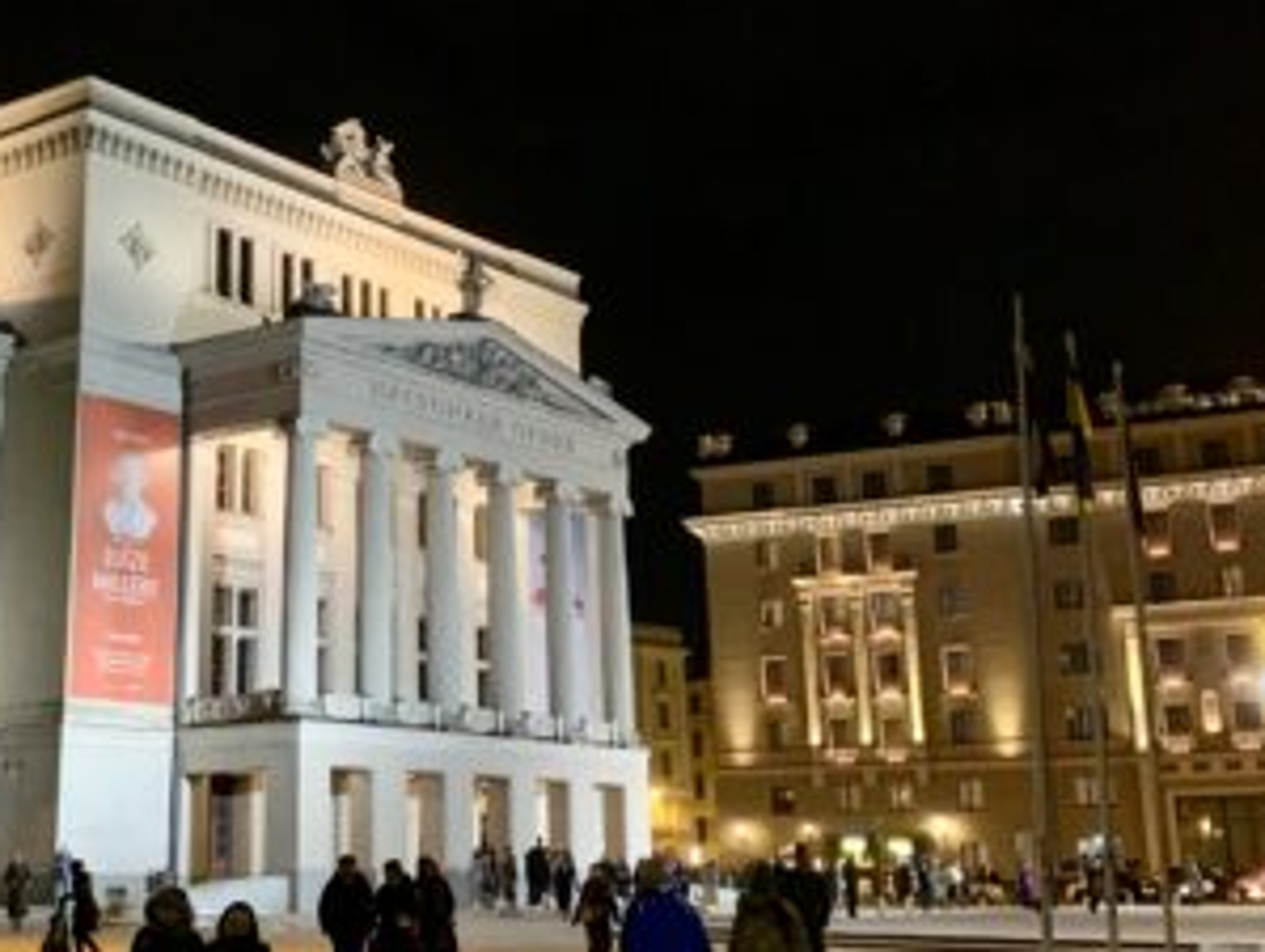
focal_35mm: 53
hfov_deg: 35.9
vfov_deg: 27.5
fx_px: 1939
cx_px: 453
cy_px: 338
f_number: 1.8
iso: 500
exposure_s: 1/25
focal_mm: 4.25
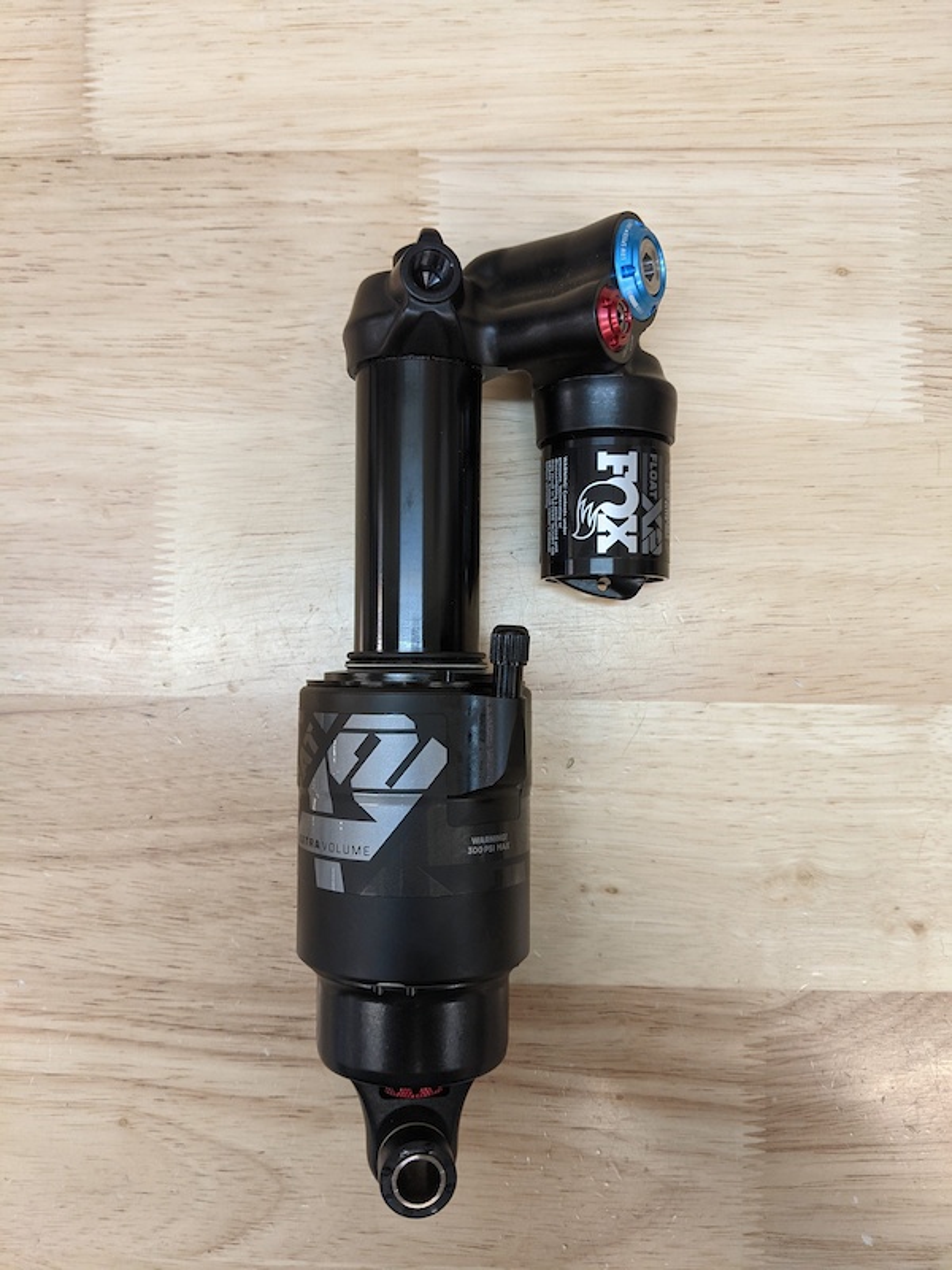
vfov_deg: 65.3
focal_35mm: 27
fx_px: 990
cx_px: 476
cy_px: 635
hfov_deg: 51.4
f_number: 1.8
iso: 191
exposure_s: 1/125
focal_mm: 4.44
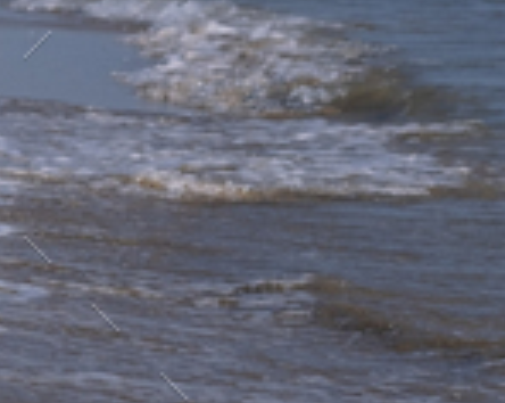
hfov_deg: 6.1
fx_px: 4687
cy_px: -207
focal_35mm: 314
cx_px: -82
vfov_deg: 4.9
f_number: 3.6
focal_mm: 56
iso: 100
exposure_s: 1/4000
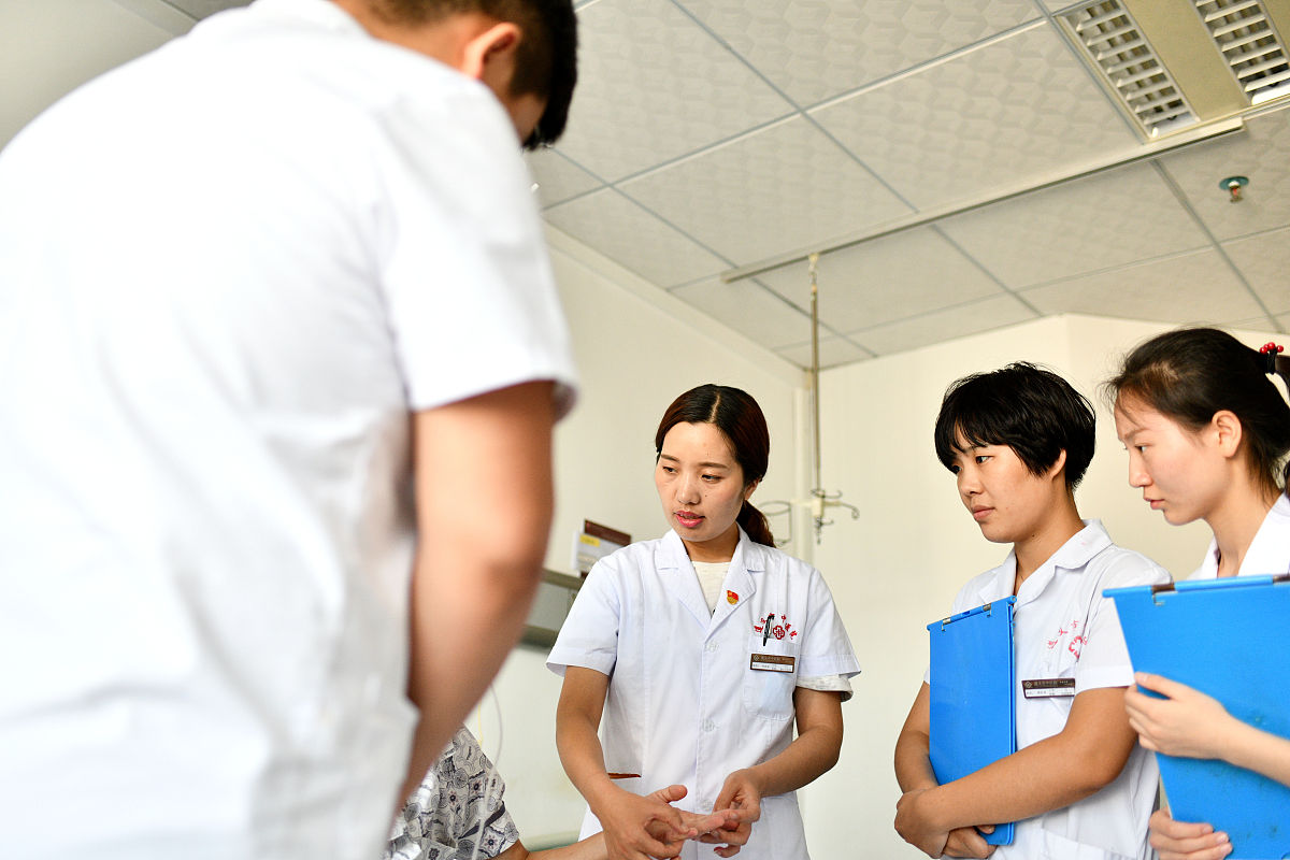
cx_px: 645
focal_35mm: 35
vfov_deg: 37.9
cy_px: 430
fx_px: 1254
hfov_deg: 54.4
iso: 1000
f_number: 2.2
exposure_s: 1/640
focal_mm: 35
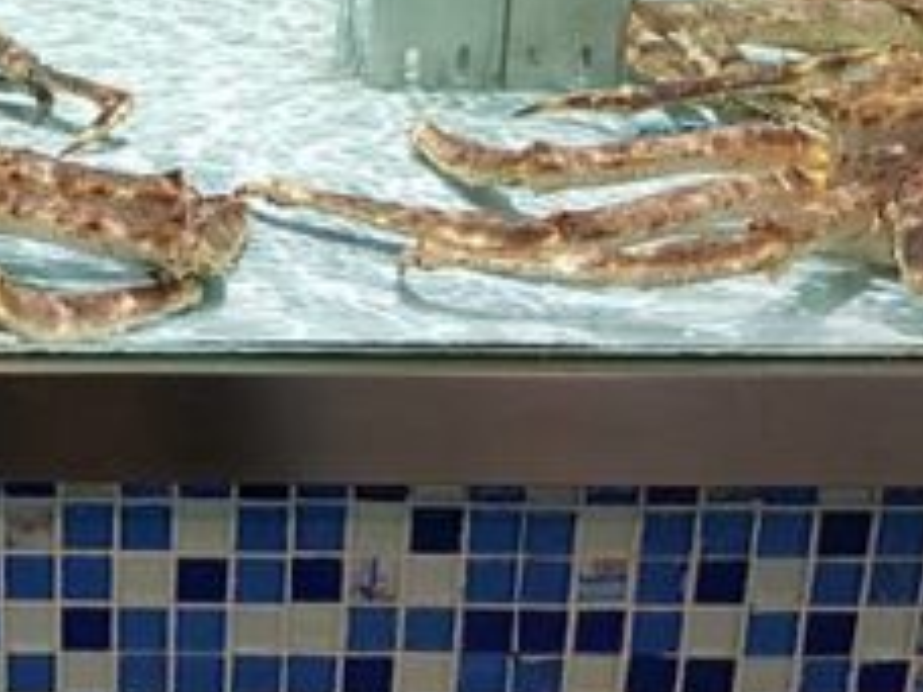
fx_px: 1706
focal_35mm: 64
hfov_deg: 28.0
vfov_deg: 22.6
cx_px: -49
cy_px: 138
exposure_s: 1/100
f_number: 1.7
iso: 80
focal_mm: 4.3
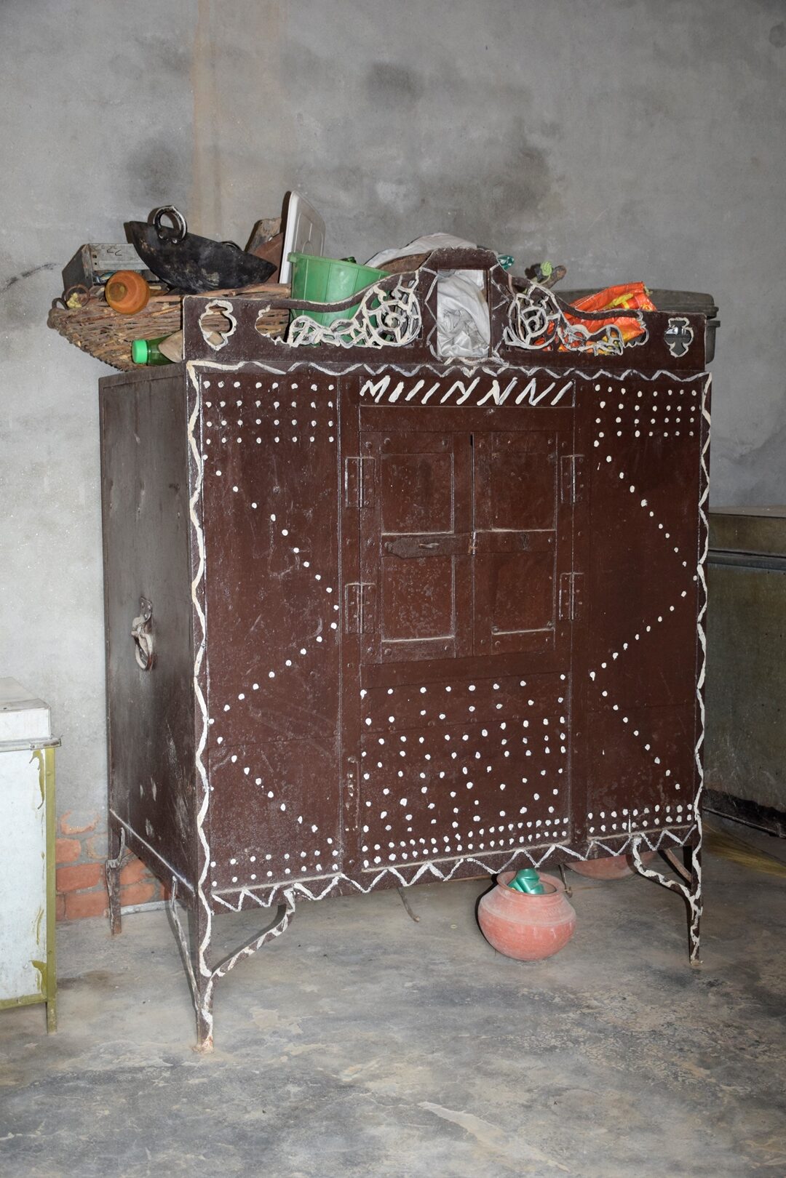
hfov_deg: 29.9
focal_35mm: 45
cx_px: 393
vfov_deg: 43.6
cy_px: 589
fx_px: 1474
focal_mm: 30
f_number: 4
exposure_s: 1/60
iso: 1000
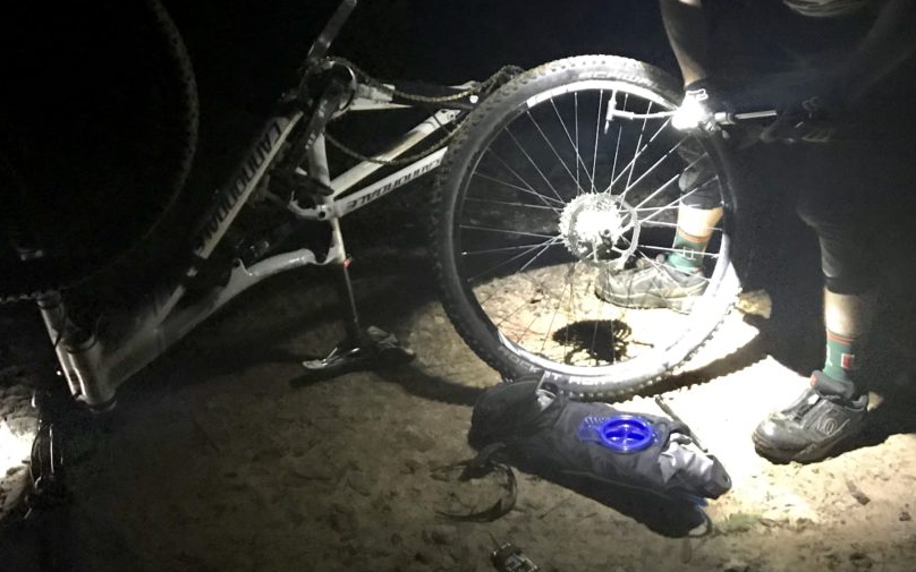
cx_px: 481
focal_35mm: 43
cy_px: 157
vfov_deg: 29.5
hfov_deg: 46.2
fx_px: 1073
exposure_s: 1/4
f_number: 1.8
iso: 100
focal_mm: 3.99
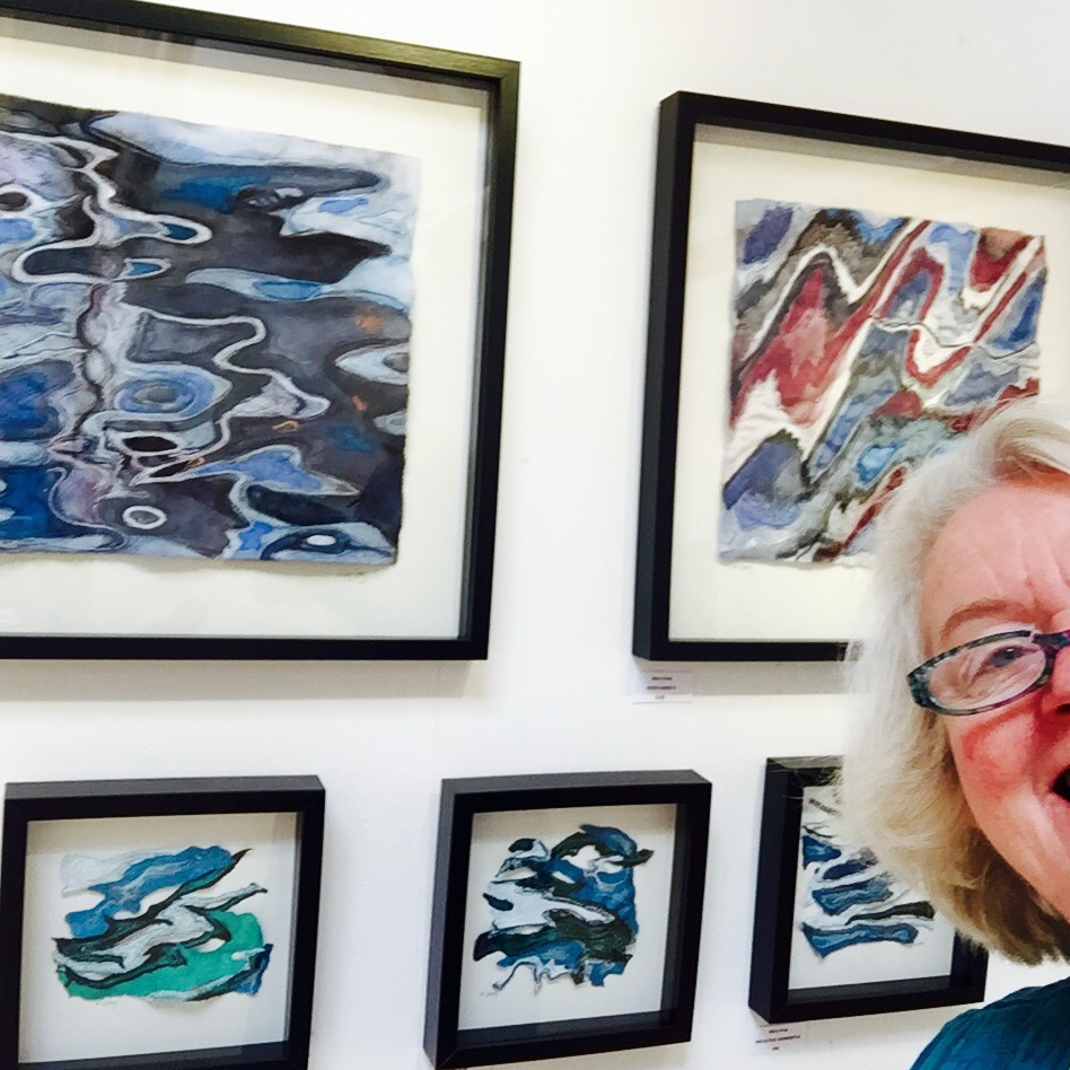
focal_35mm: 37
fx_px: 1294
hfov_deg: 44.9
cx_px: 534
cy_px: 537
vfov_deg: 44.9
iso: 40
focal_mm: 2.65
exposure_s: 1/60
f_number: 2.2
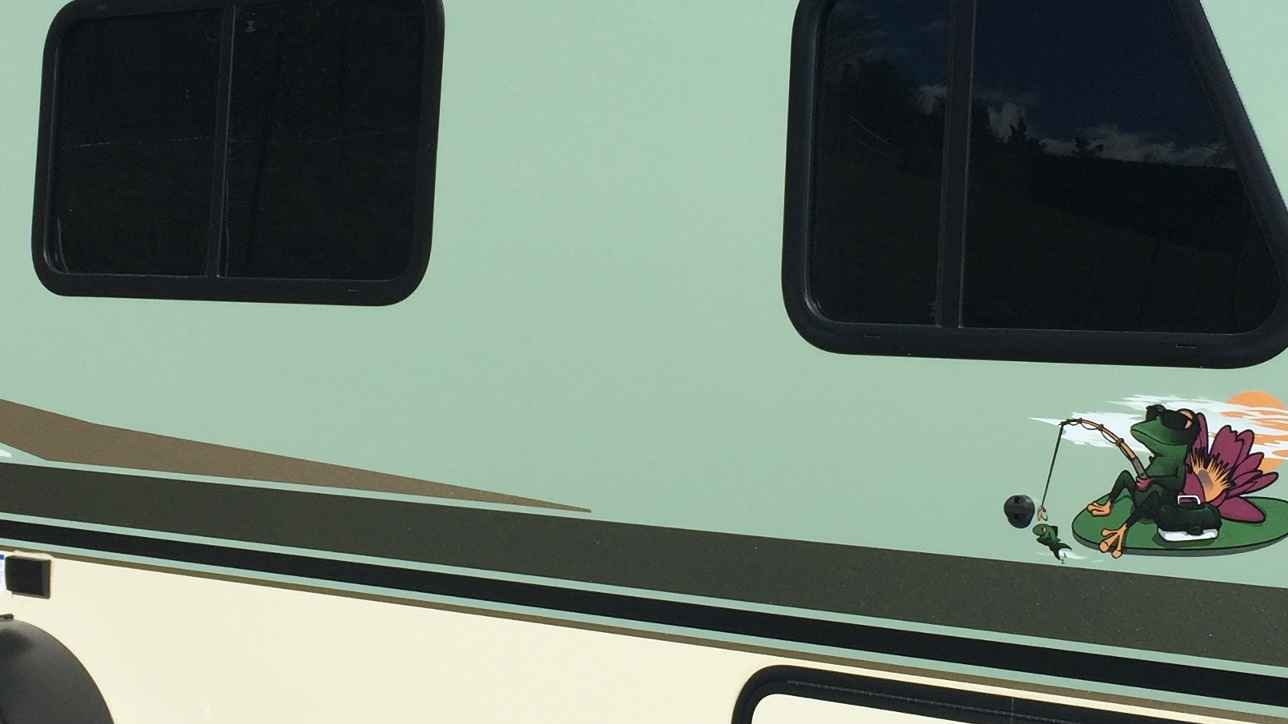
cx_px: 635
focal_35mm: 64
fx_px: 2186
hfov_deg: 32.8
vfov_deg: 18.8
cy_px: 340
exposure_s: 1/4950
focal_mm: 4.15
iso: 32
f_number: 2.2
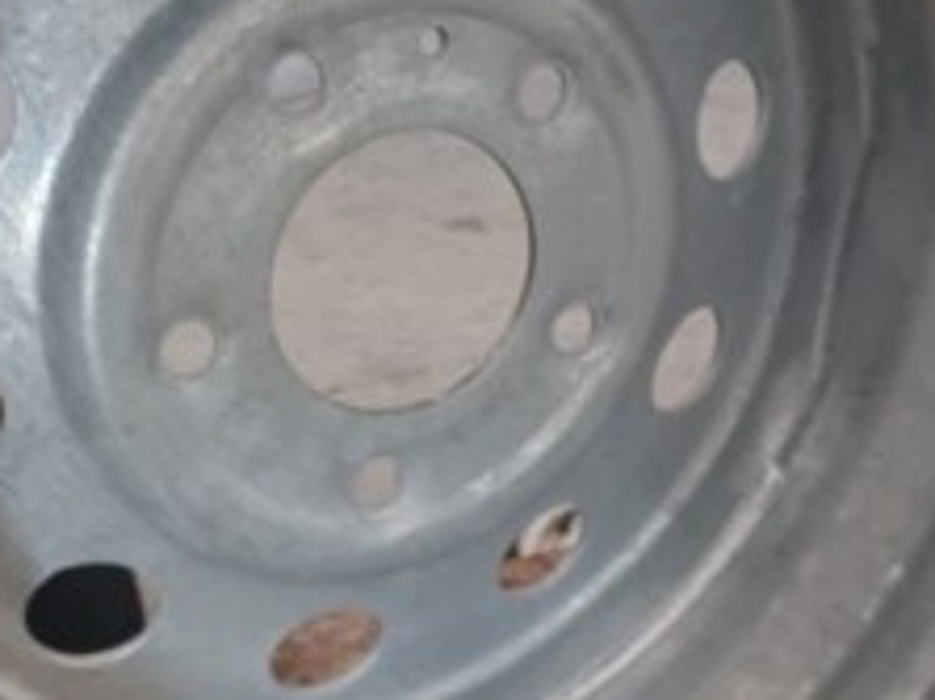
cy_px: 268
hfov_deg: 34.3
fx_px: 1512
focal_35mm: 56
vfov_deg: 26.0
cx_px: 390
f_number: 1.8
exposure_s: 1/24
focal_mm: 4.6
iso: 500
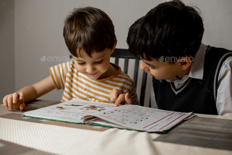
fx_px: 322
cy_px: 78
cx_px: 116
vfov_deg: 27.0
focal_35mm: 50
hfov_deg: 39.6
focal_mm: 50
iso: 125
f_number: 3.2
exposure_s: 1/160
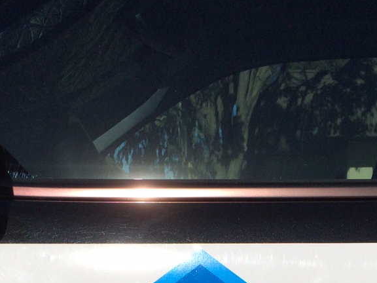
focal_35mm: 85
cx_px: 198
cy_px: 393
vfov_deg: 16.2
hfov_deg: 23.0
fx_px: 926
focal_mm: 4.12
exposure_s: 1/6849
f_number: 2.2
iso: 40
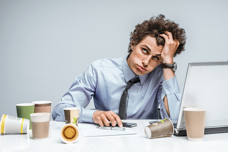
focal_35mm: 70
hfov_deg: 28.8
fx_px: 443
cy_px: 76
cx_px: 114
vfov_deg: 19.5
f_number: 10
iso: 200
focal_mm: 70
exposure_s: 1/125
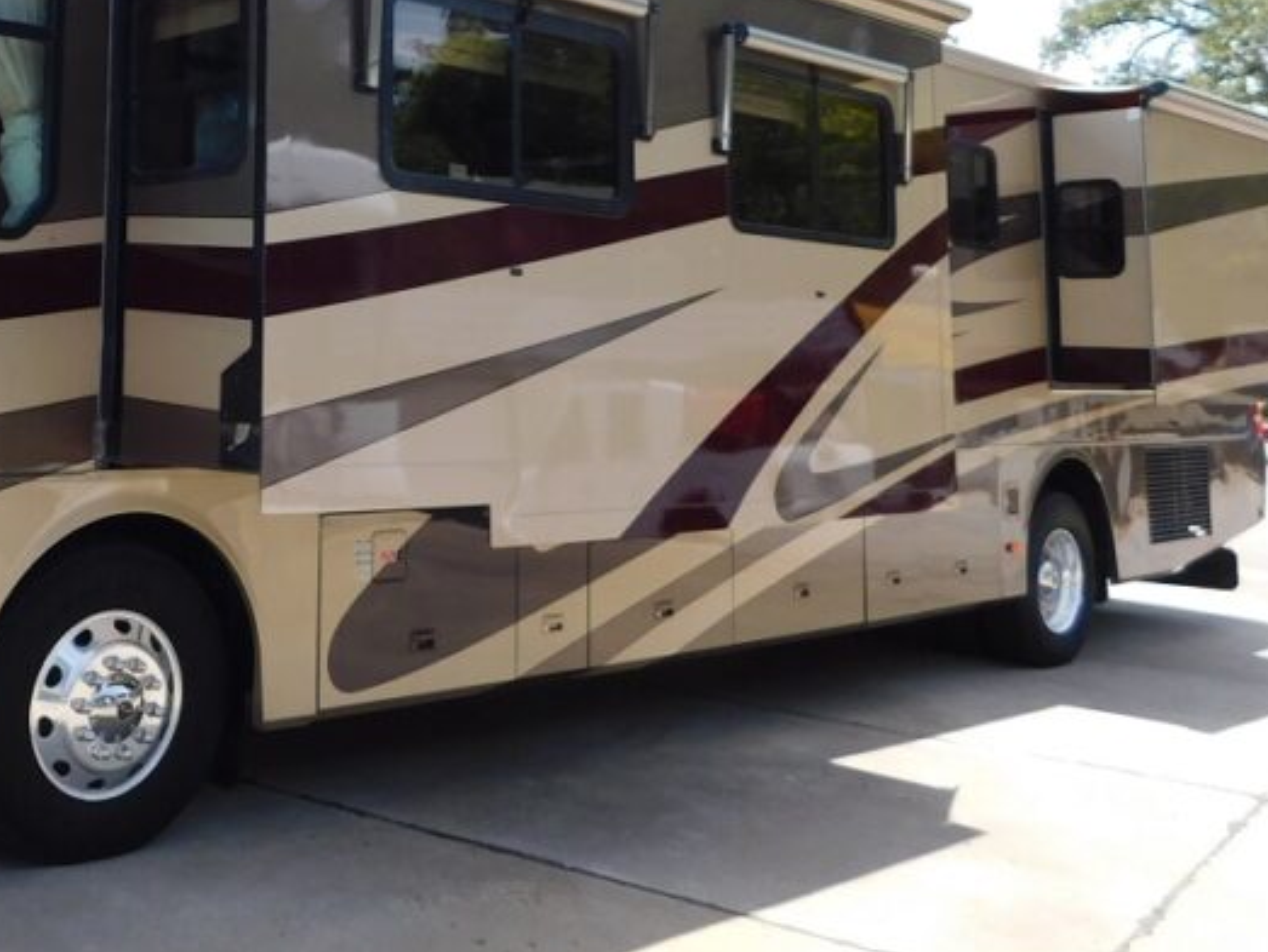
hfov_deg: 39.8
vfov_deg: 31.2
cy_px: 162
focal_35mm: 45
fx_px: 1650
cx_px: 199
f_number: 3
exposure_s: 1/640
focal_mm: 4
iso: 125
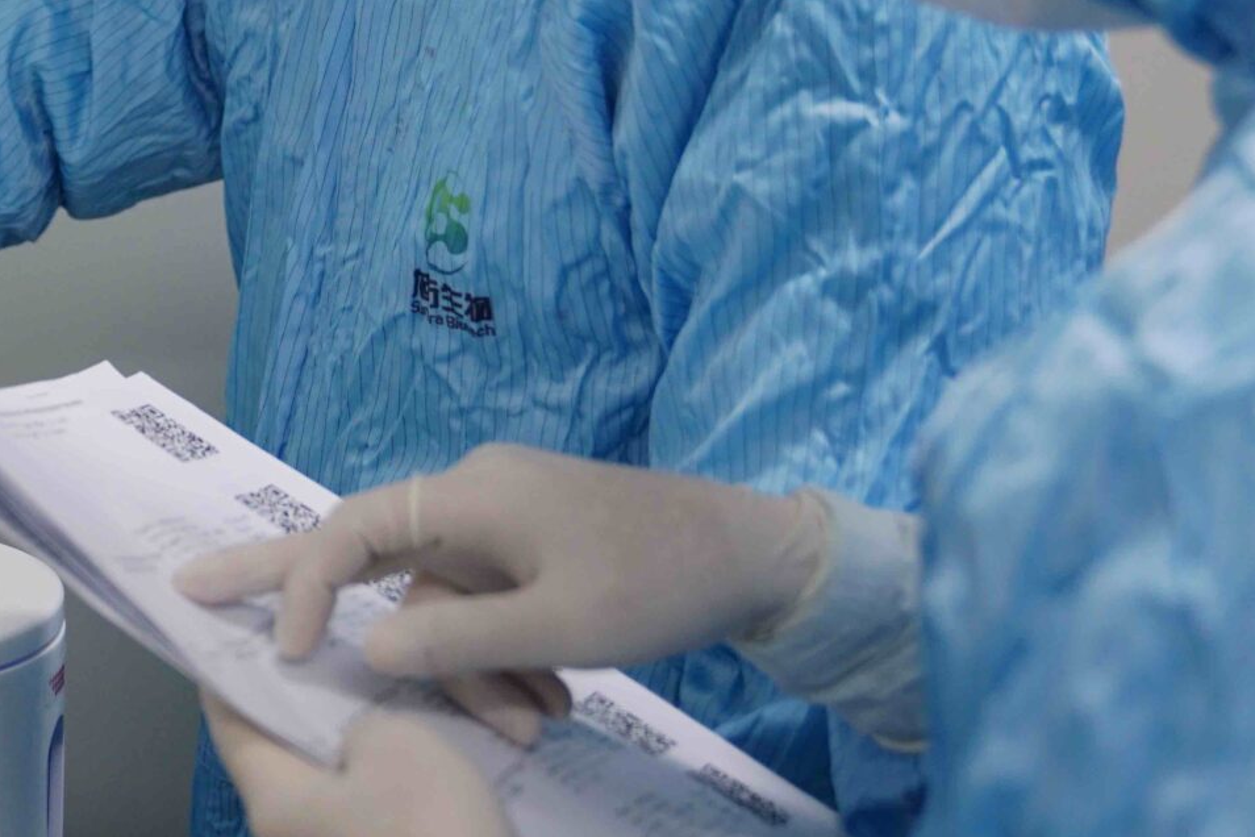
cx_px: 58
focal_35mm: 102
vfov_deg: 13.3
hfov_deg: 19.5
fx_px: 3556
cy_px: 47
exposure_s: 1/100
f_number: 2.8
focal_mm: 38
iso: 400
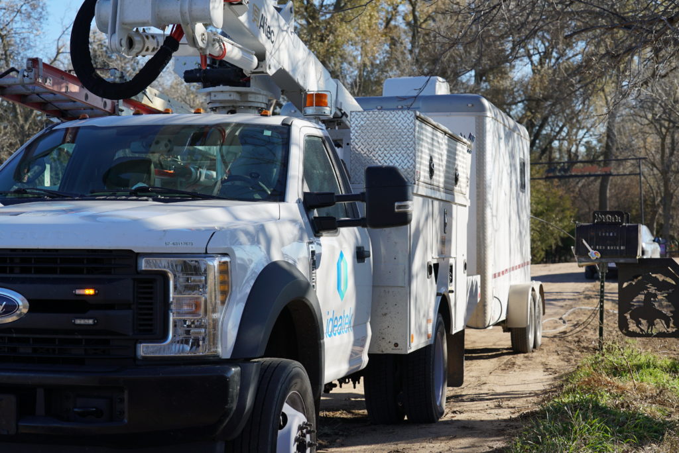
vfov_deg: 19.5
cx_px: 340
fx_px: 1321
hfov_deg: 28.8
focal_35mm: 70
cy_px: 226
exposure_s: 1/200
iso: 100
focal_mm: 70
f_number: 6.3
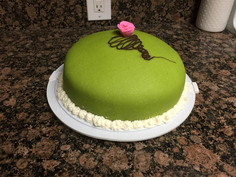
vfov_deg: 48.2
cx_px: 118
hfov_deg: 61.7
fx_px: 198
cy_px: 88
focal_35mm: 29
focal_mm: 4.15
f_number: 2.2
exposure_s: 1/15
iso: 40
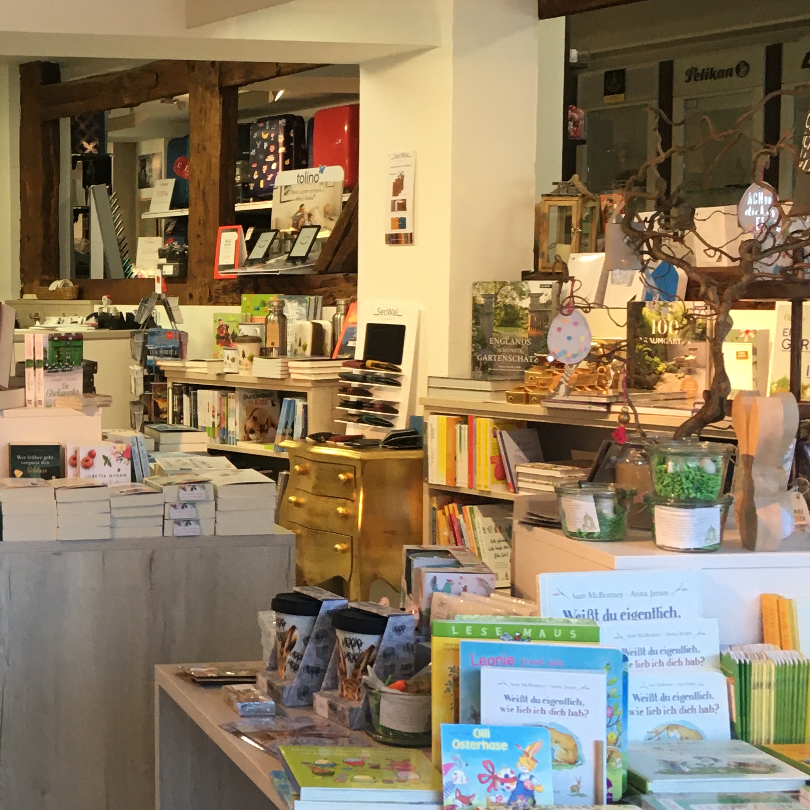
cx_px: -61
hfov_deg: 25.1
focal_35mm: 64
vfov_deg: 26.9
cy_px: 406
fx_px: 1694
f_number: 2.2
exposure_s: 1/33
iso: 50
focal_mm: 4.15
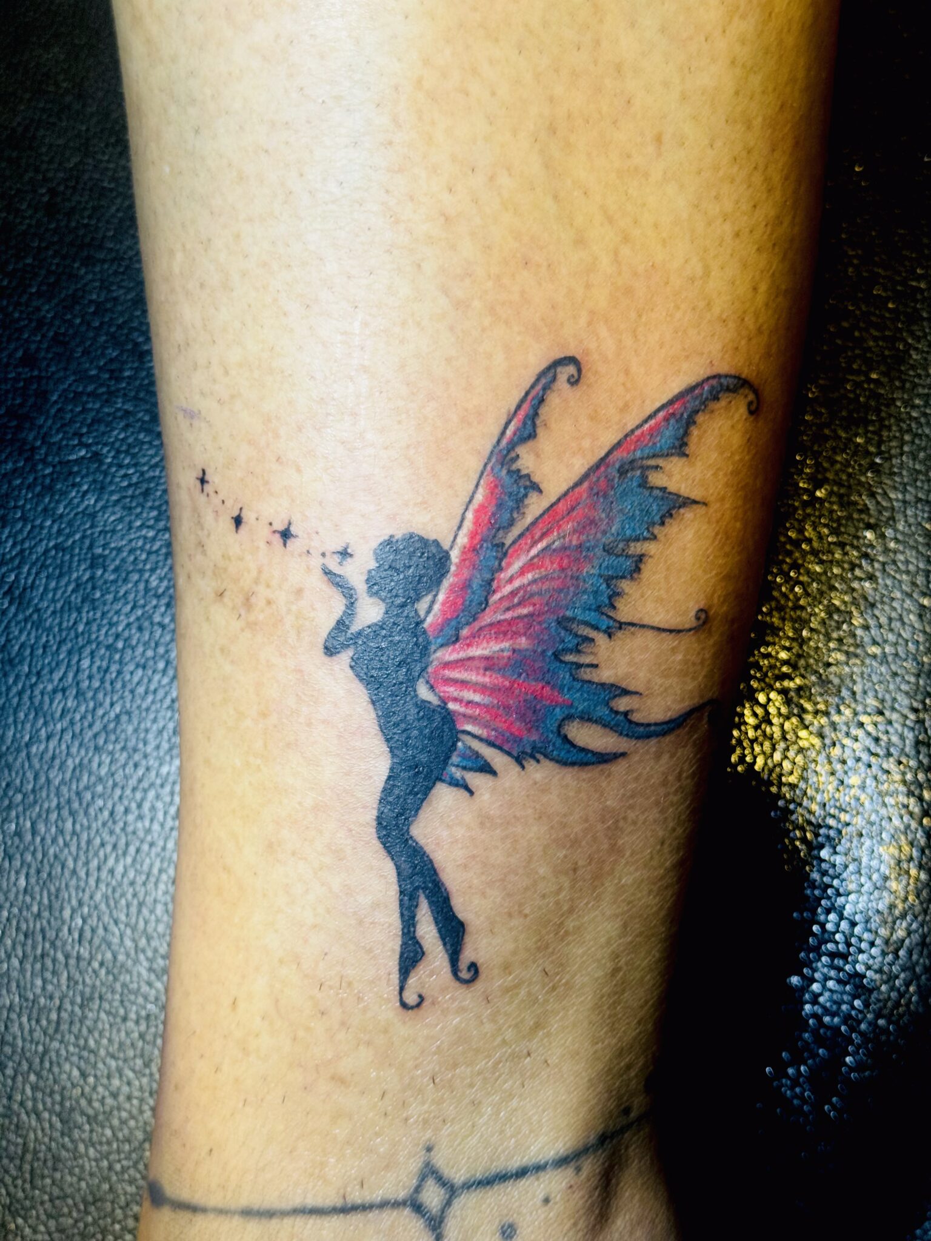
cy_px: 620
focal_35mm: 48
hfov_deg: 30.3
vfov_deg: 39.7
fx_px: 1721
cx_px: 466
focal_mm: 6.76
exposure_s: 1/50
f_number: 1.78
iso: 80
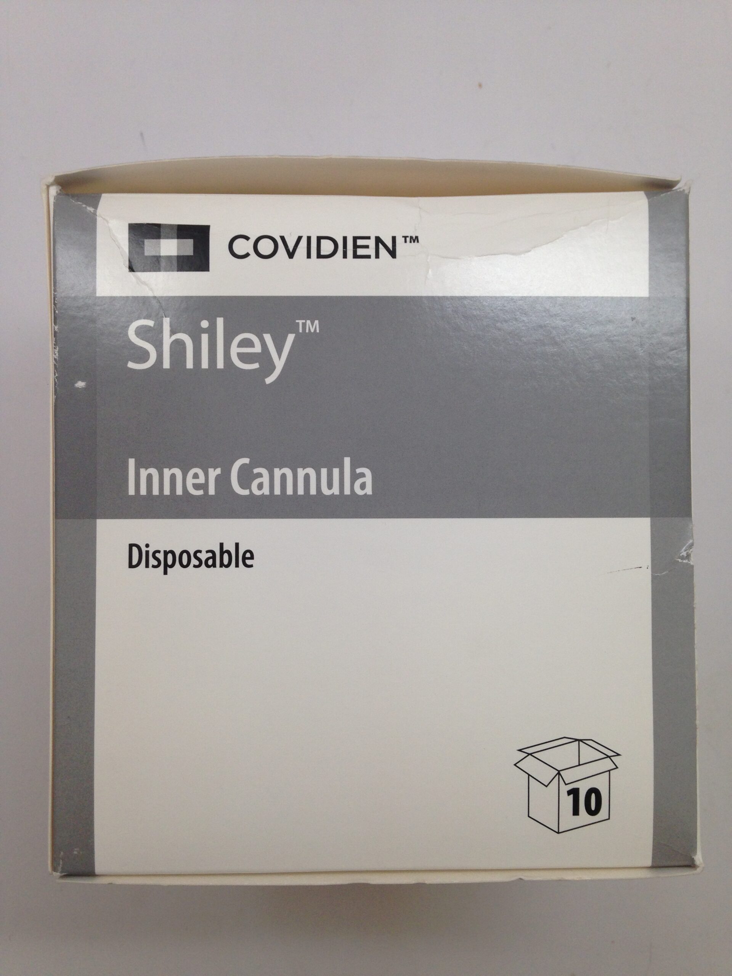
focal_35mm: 33
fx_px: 930
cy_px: 488
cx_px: 366
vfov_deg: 55.4
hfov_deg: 42.9
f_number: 2.4
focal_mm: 4.12
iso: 64
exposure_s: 1/120
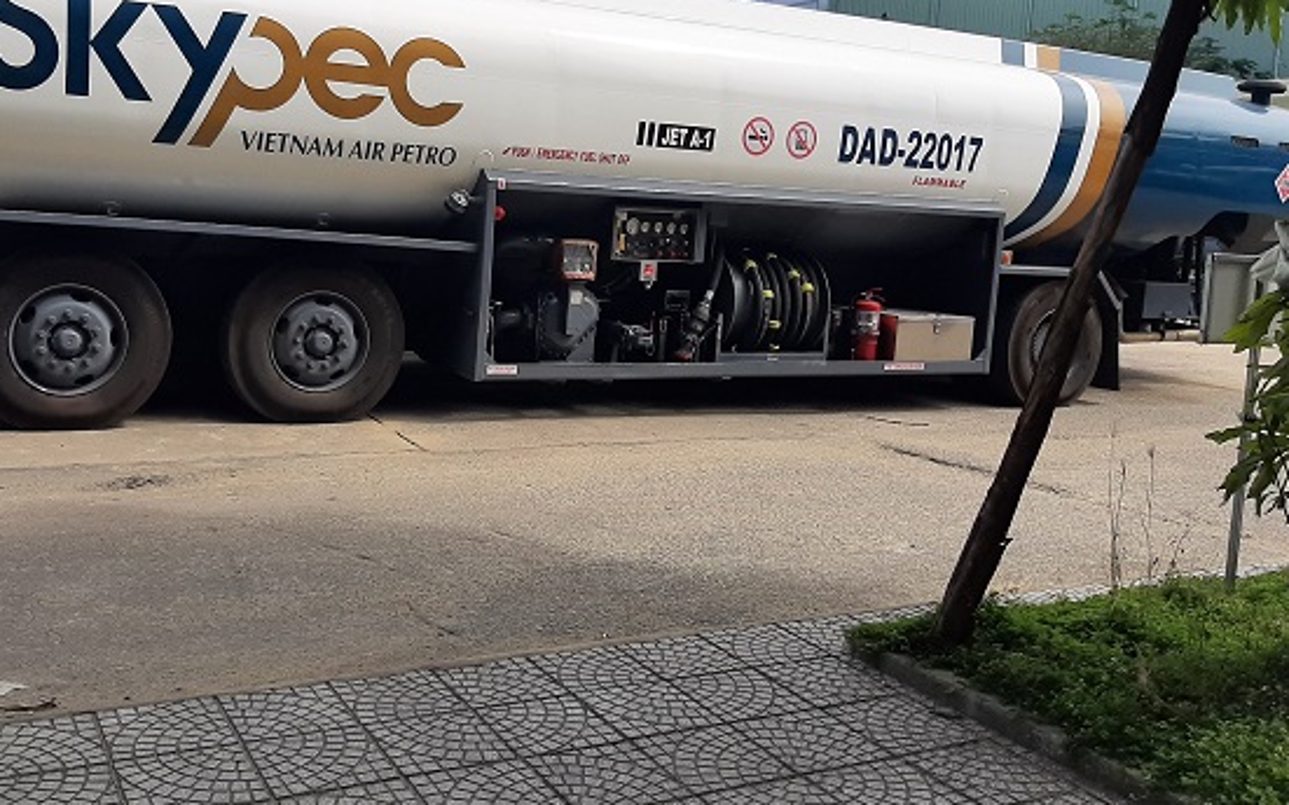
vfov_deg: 36.2
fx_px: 1229
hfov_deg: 54.9
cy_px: 340
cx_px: 517
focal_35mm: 35
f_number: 1.7
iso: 40
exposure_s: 1/3413
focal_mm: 3.93
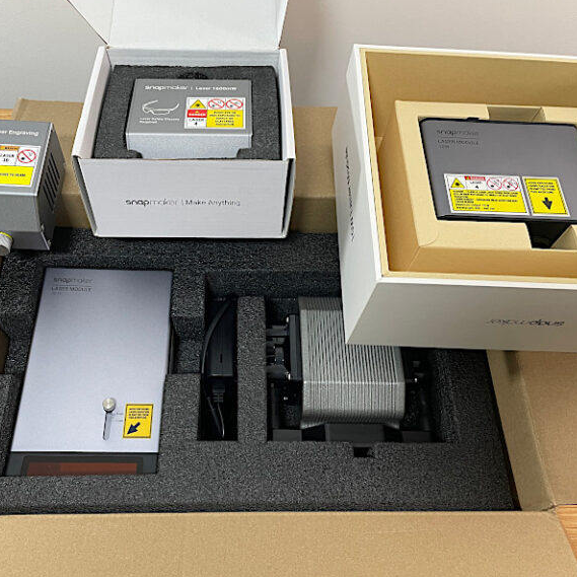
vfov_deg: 52.5
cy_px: 287
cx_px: 248
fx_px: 585
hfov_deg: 52.4
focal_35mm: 31
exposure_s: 1/50
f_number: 1.6
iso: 100
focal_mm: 4.2
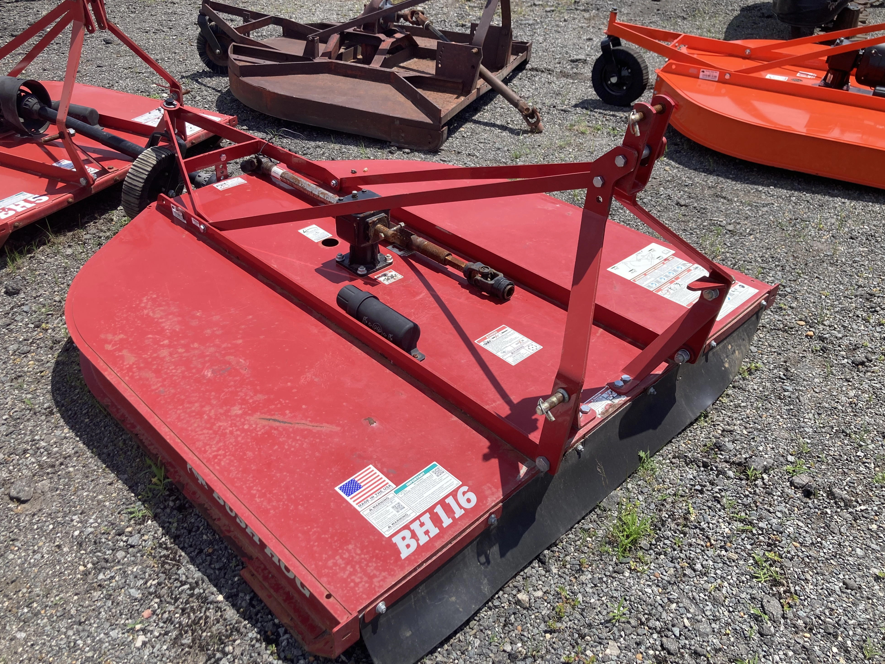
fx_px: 741
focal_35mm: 29
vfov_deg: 48.2
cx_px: 431
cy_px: 321
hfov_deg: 61.7
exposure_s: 1/1412
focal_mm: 3.99
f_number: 1.8
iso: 20
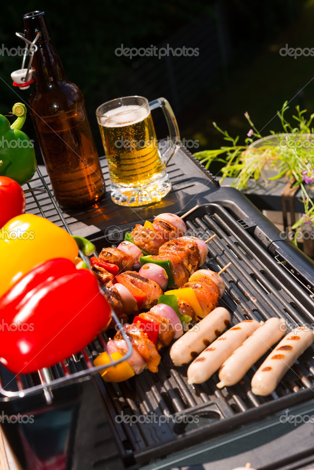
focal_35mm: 60
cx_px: 157
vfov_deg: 33.4
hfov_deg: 22.6
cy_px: 235
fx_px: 784
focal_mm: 60
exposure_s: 1/250
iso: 100
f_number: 8
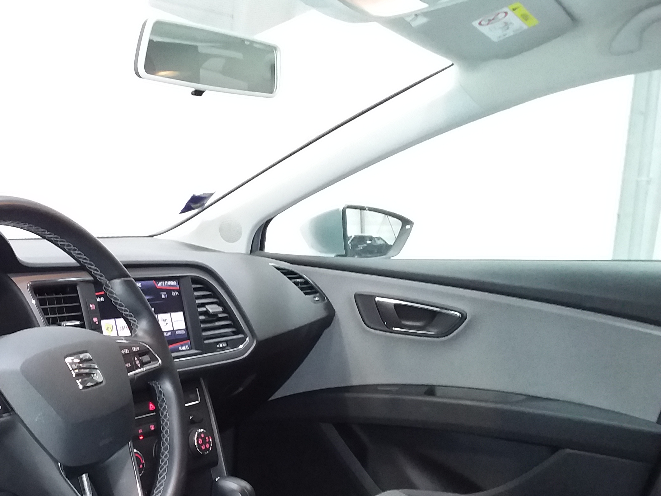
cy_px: 356
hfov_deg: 42.4
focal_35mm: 43
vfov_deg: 33.1
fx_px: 821
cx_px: 160
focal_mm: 2.91
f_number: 1.9
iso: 160
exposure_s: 1/17
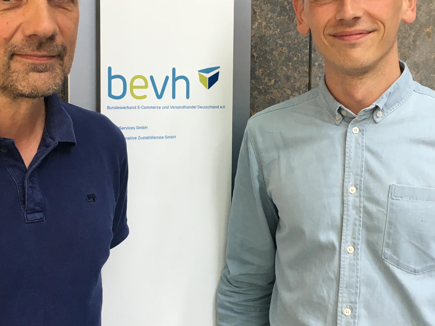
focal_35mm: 58
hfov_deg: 33.1
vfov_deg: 25.2
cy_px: 152
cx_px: 174
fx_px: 729
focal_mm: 4.15
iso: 25
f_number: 2.2
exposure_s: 1/33
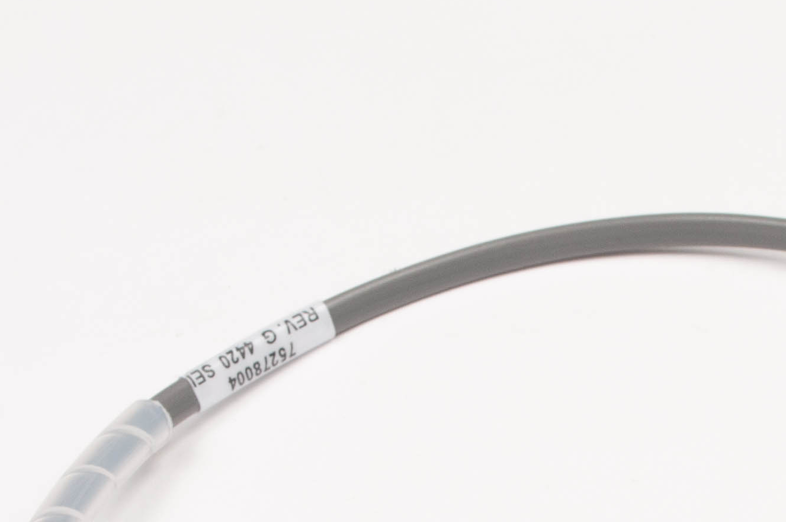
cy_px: 622
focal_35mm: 141
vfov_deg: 9.6
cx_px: 582
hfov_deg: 14.6
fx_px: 3066
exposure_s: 1/80
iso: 200
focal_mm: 29
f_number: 13
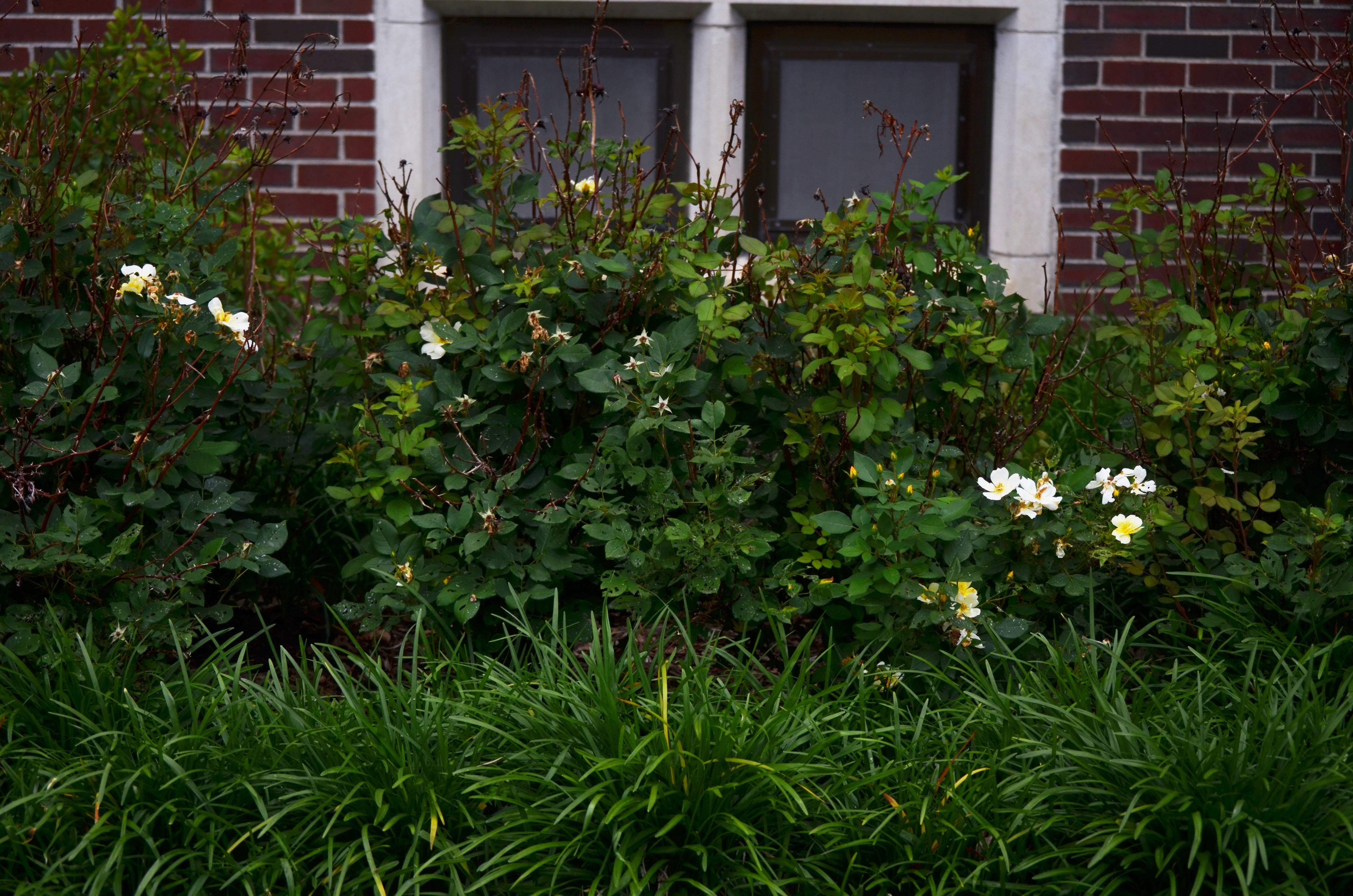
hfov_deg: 24.7
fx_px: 3094
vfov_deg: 16.5
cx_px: 676
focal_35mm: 82
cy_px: 448
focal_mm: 55
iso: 100
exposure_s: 1/1600
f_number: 4
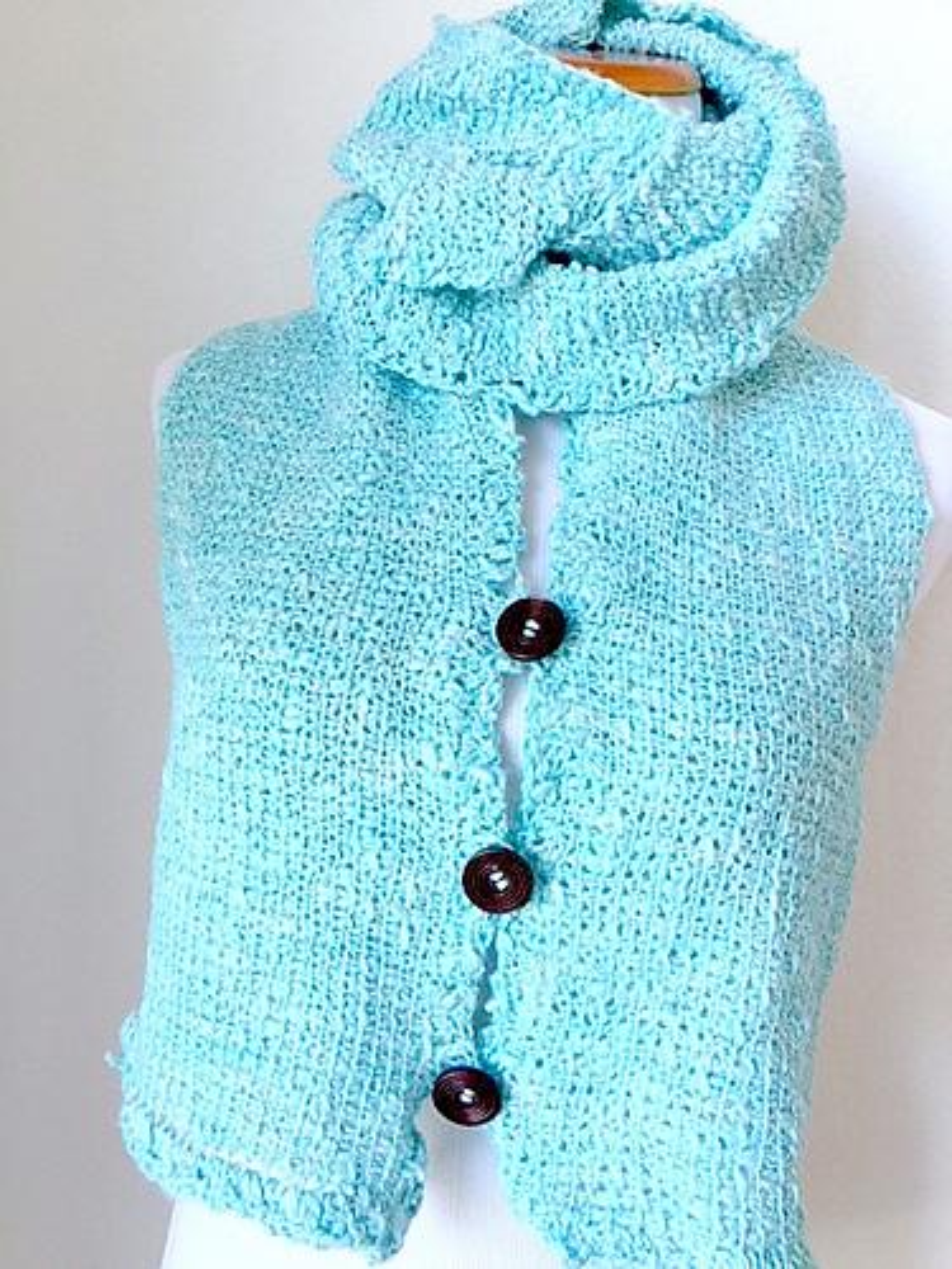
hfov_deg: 48.2
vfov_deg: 61.7
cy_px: 634
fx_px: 1063
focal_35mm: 29
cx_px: 476
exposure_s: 1/30
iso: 50
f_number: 2.2
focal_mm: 4.15
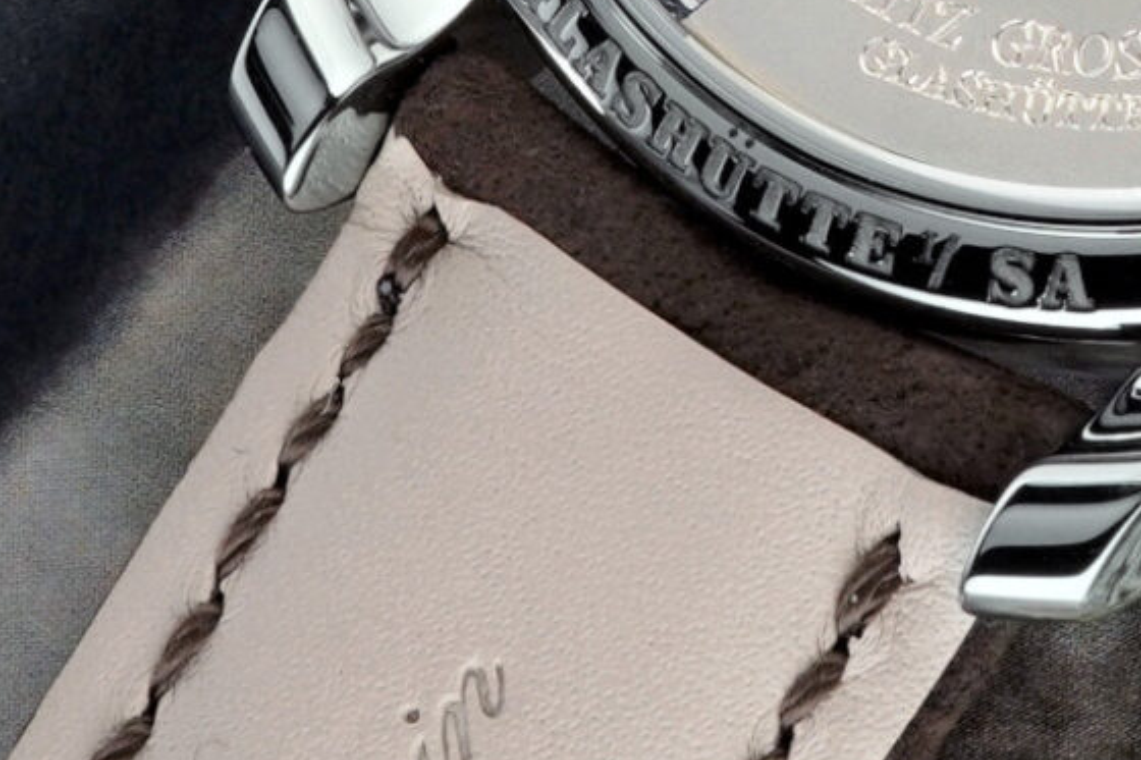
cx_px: 1222
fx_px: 4055
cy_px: -351
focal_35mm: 128
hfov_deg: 15.6
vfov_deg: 10.4
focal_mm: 35
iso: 500
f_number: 22
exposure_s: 1/30
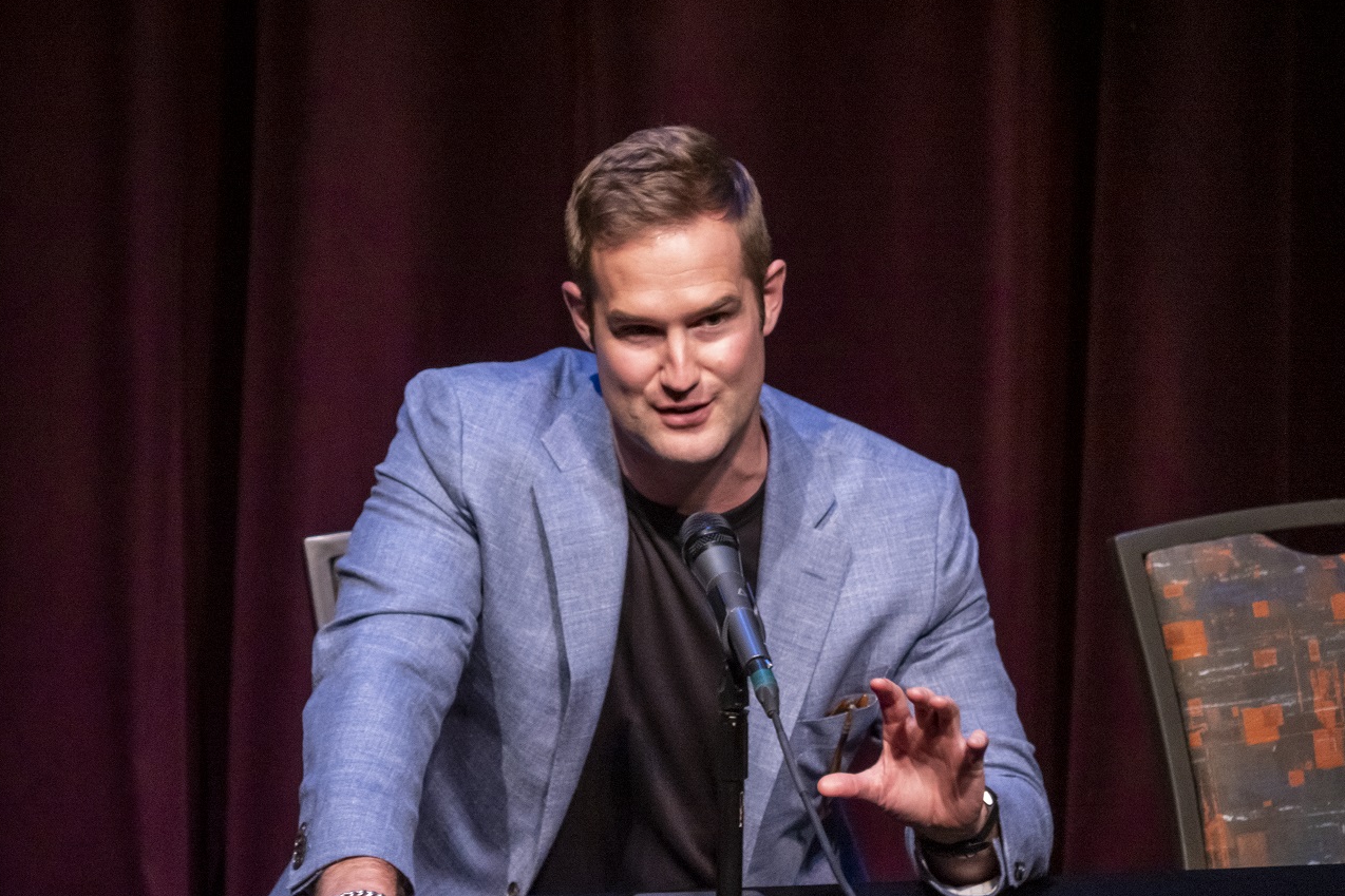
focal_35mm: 653
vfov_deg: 2.1
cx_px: 667
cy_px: 413
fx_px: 24392
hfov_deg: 3.2
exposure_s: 1/160
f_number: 5.6
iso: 1600
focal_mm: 300
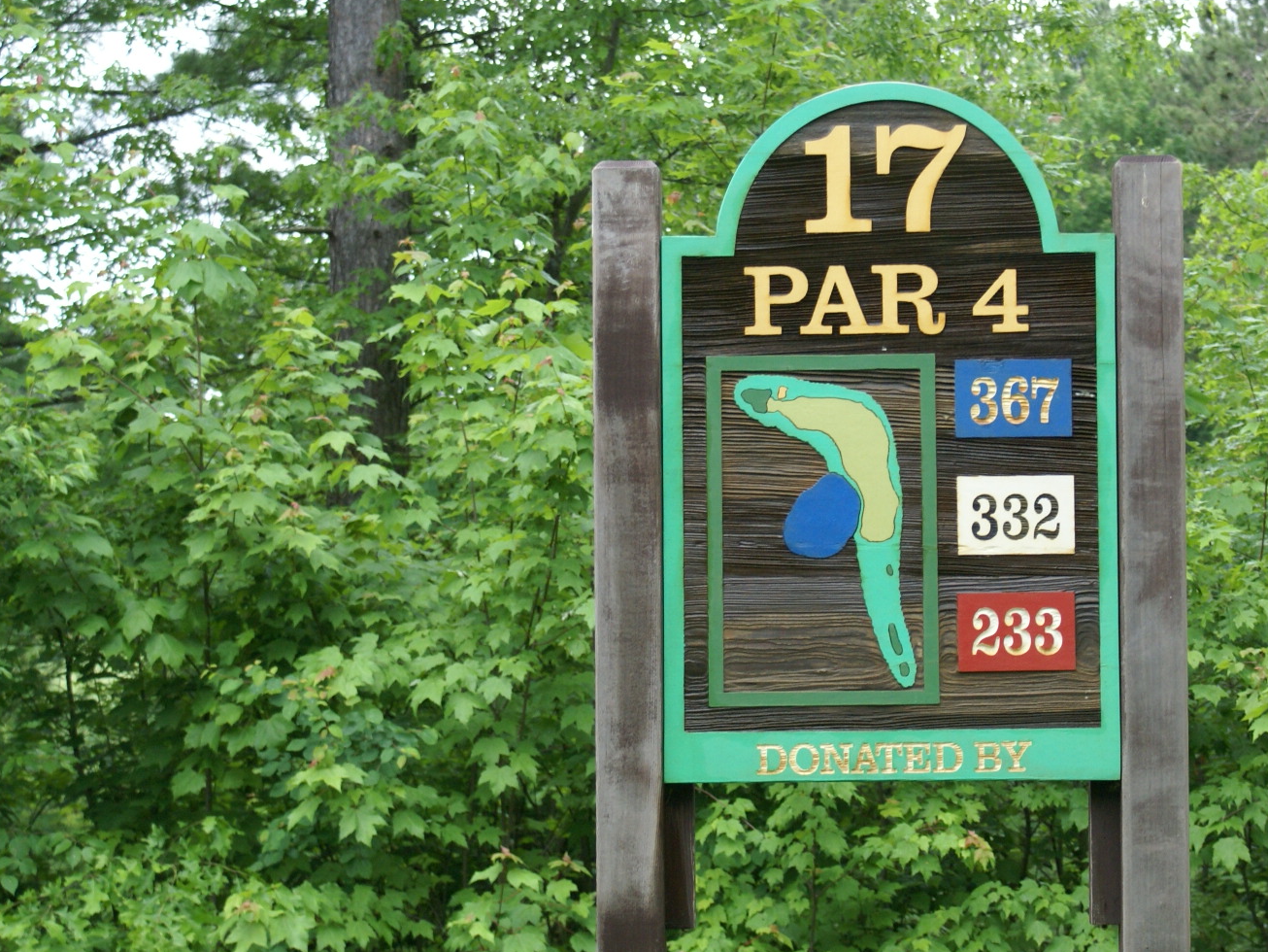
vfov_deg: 14.0
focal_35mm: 106
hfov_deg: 18.5
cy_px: 444
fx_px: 3884
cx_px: 890
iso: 400
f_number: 5.6
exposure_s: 1/80
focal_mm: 50
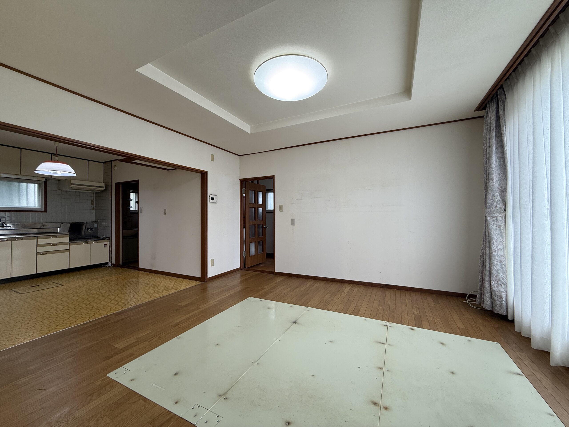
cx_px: 284
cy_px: 214
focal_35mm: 14
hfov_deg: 102.1
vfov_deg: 85.7
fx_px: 230
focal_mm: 2.22
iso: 64
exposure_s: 1/100
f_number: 2.2
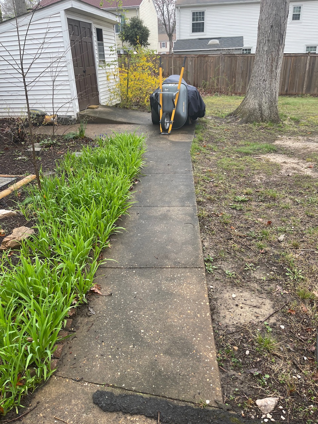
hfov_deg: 54.9
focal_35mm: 25
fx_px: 306
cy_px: 212
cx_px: 159
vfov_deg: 69.4
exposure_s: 1/121
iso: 50
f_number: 1.6
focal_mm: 5.1
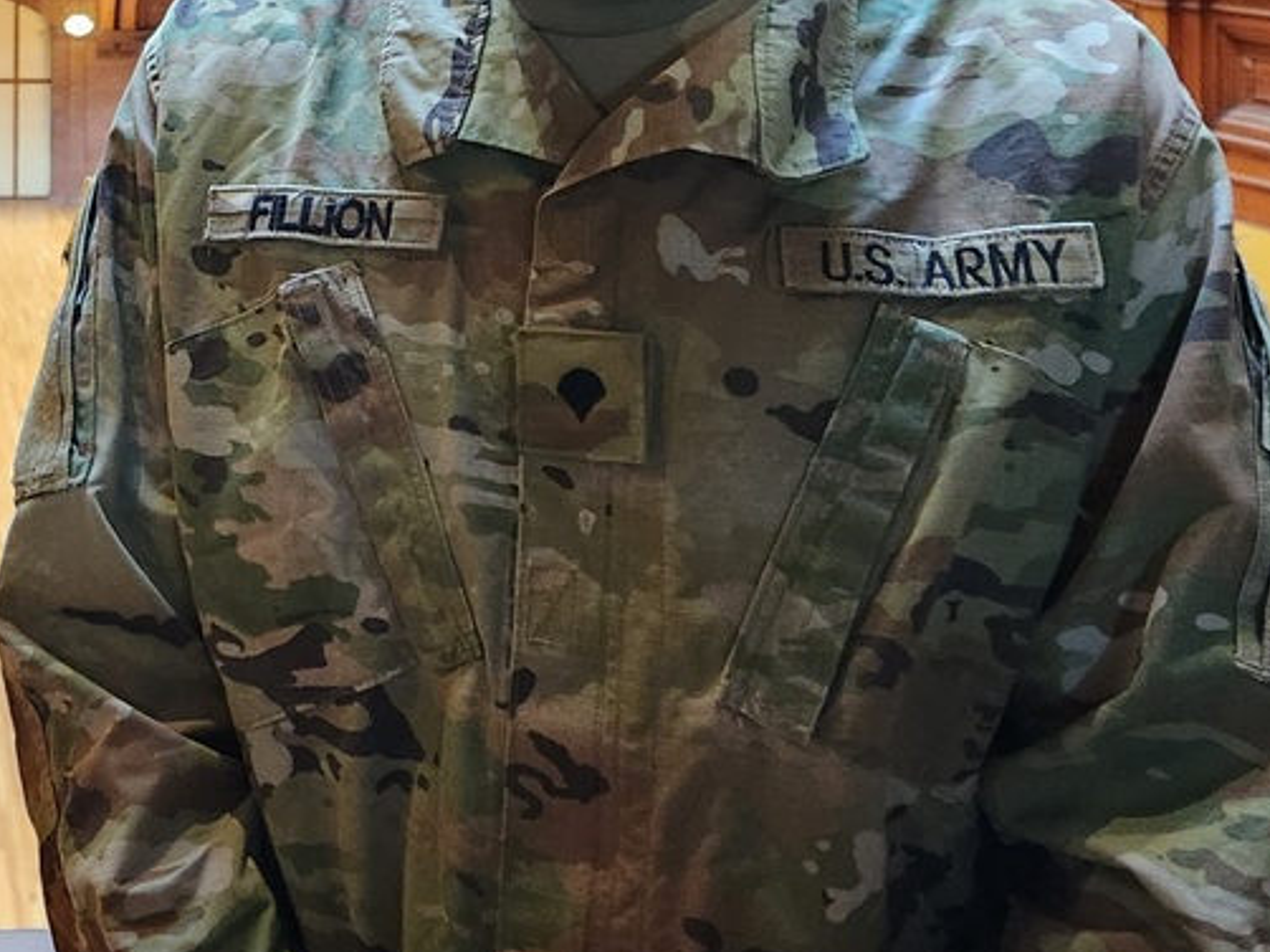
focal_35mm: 55
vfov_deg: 25.2
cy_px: -18
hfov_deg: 33.2
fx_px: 2017
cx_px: 134
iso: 800
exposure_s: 1/24
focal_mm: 5.4
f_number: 1.8
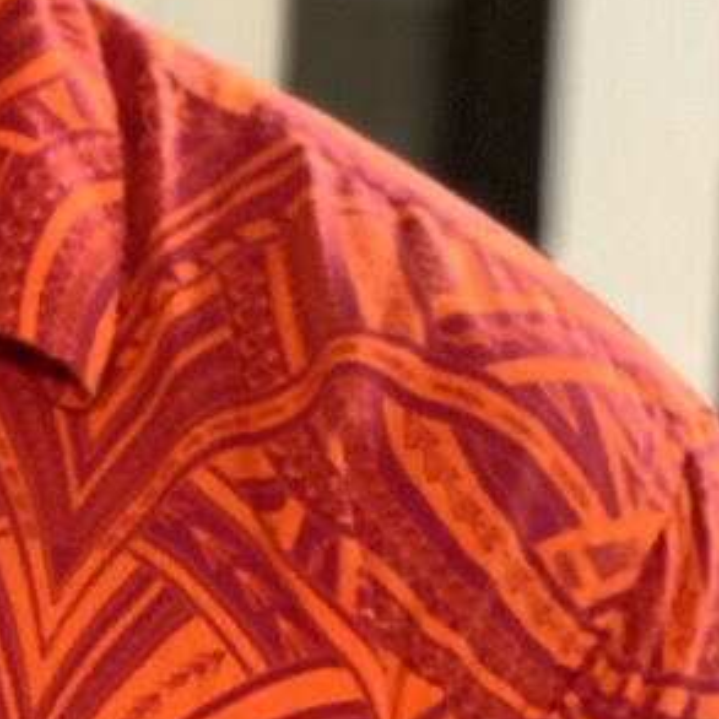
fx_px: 5663
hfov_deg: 7.1
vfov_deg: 7.3
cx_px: -493
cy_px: 432
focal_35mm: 241
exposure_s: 1/20
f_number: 2
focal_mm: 6
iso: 400
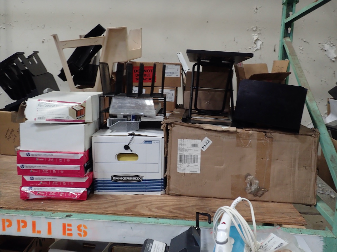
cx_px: 168
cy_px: 126
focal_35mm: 30
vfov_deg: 46.8
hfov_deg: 60.0
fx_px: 292
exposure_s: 1/30
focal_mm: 5.5
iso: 320
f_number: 2.3
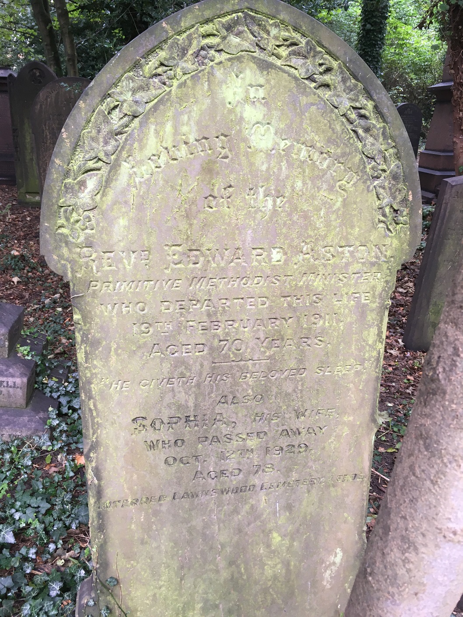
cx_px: 232
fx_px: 517
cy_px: 308
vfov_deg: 61.7
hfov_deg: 48.2
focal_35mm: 29
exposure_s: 1/33
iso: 64
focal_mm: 4.15
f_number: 2.2
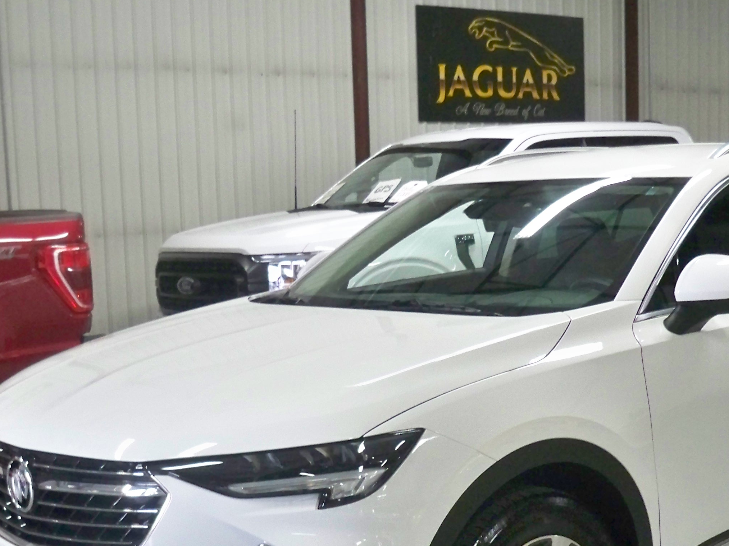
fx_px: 1327
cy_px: 447
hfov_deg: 30.5
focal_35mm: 63
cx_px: 491
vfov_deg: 22.9
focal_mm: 6.3
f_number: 3.1
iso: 400
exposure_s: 1/60
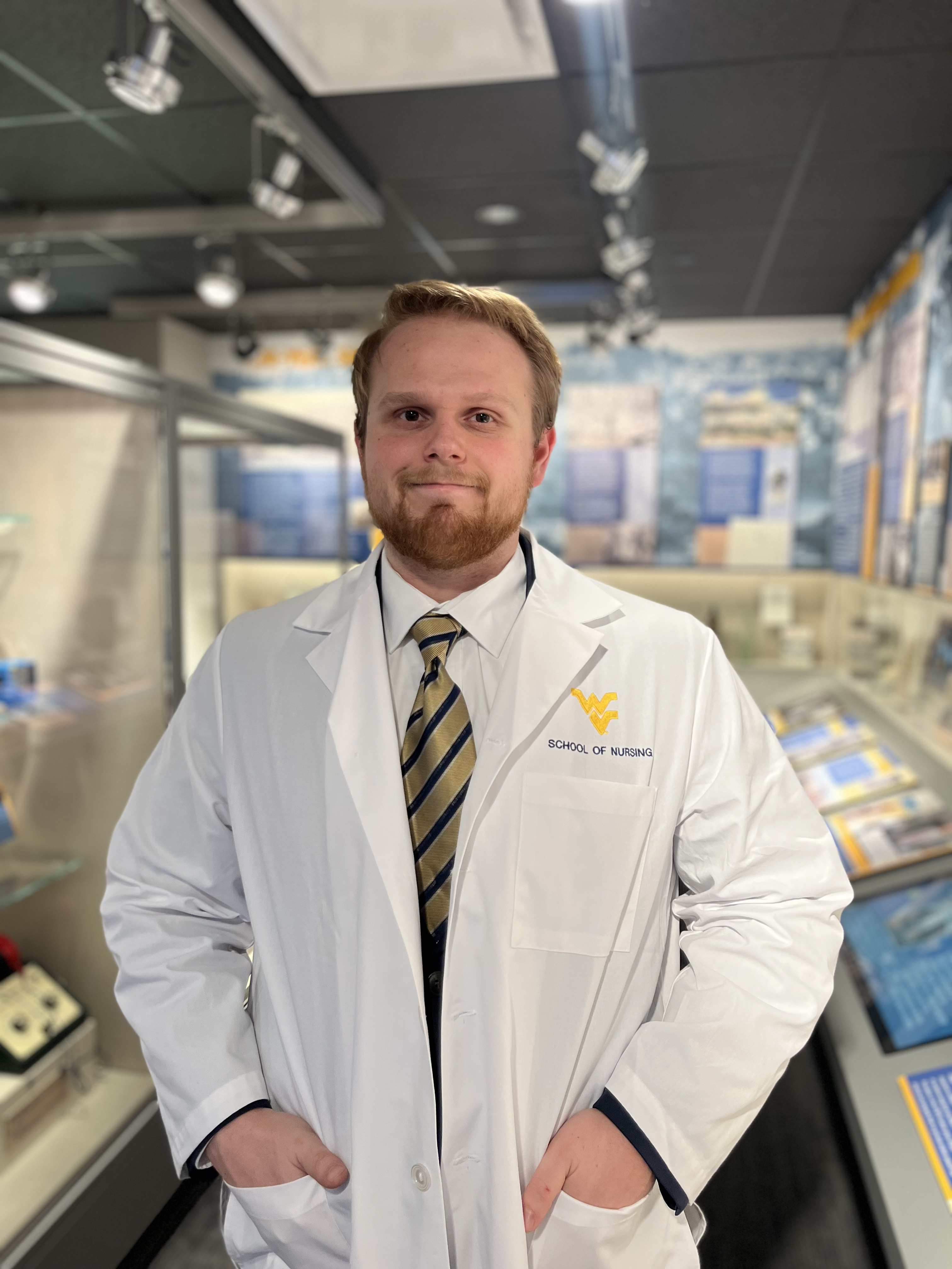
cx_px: 476
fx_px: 953
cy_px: 634
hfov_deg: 53.1
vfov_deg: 67.3
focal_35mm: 26
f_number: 1.6
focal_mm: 5.1
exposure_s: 1/60
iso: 125
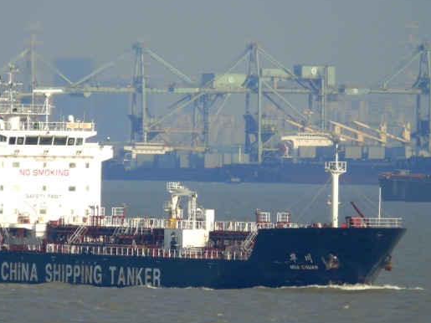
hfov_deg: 1.5
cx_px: 164
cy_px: 151
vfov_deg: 1.1
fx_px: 16394
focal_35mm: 1317
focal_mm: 151
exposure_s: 1/320
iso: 80
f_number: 6.1
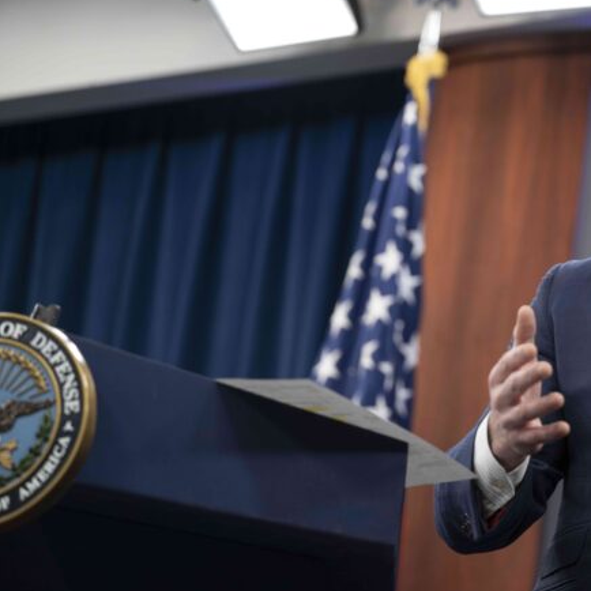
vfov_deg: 12.2
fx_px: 2762
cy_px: 285
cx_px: 522
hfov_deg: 12.1
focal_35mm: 143
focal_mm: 95
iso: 500
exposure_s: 1/250
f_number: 2.8
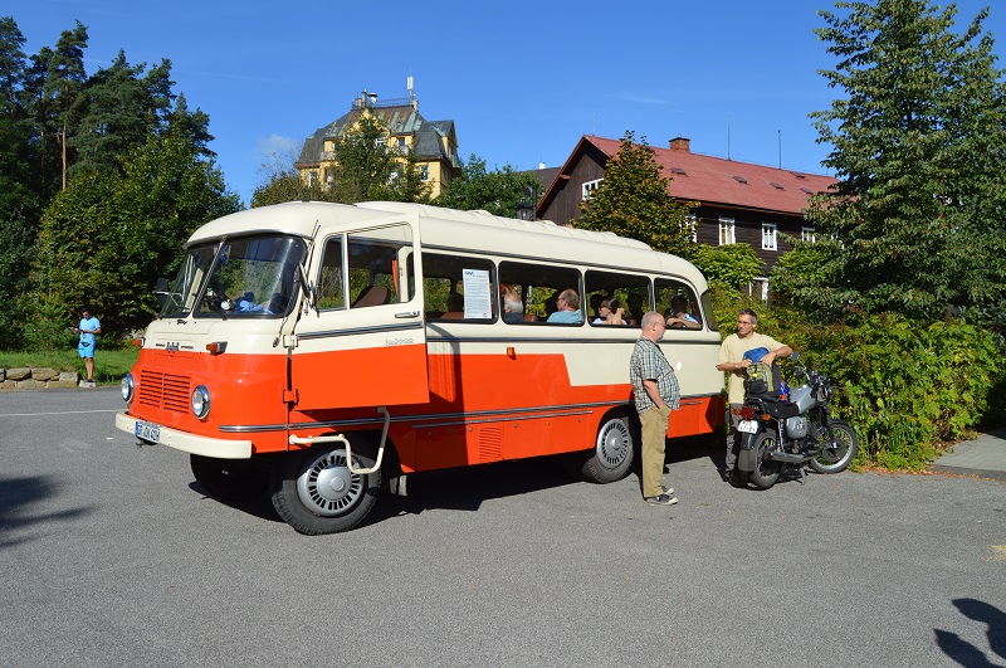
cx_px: 503
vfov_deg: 47.8
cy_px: 334
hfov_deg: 67.5
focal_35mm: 27
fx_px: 753
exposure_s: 1/320
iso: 100
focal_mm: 18
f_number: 9
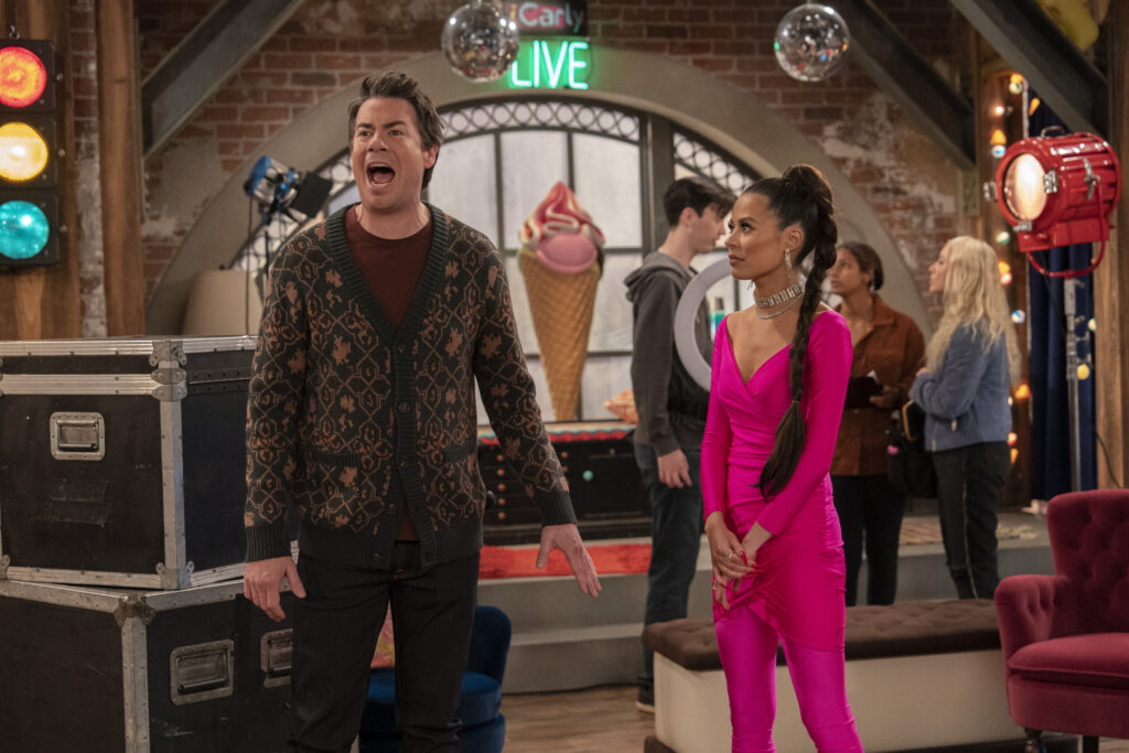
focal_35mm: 63
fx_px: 1976
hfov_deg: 31.9
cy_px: 376
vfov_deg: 21.6
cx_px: 564
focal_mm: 63
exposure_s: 1/200
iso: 8000
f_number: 3.5
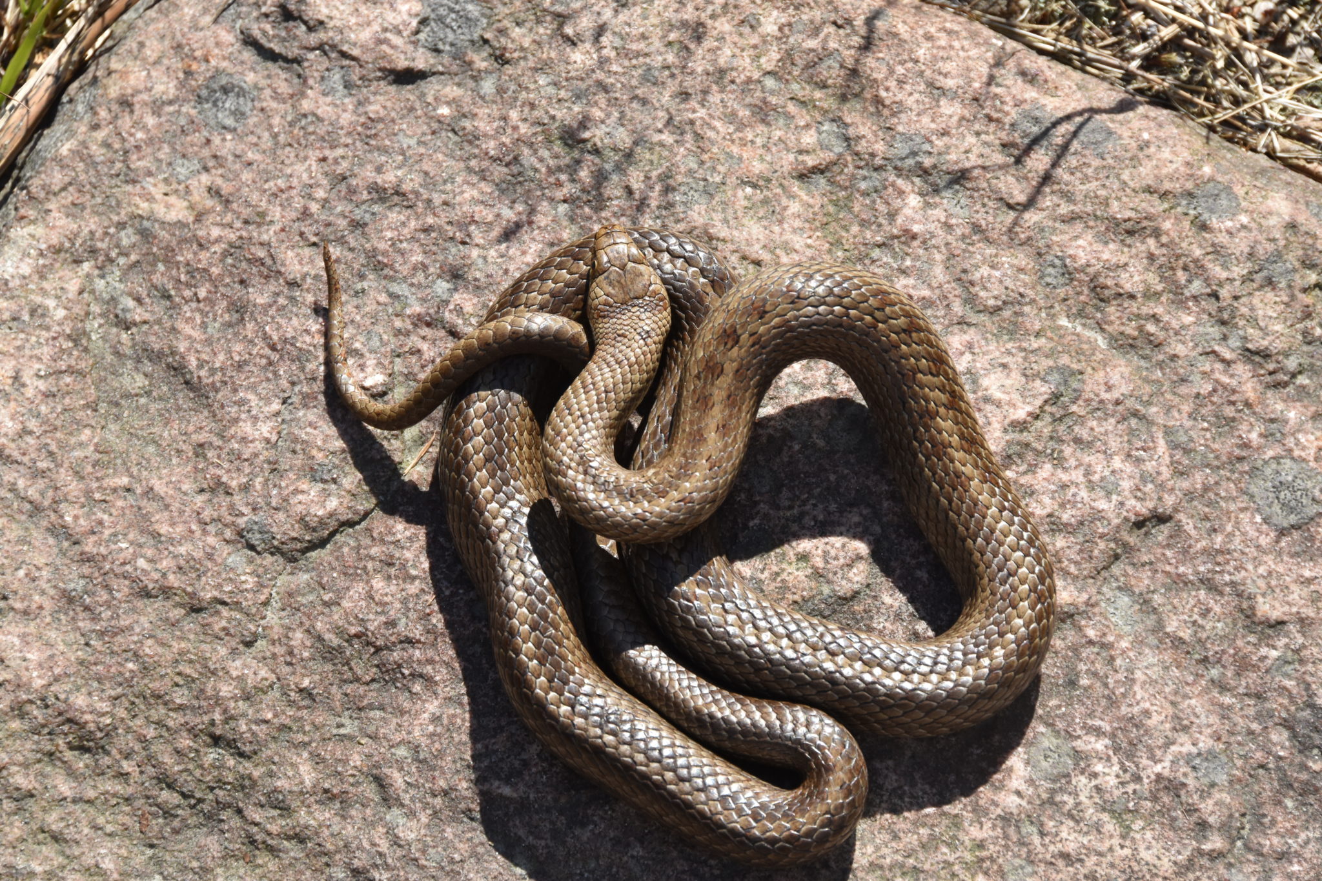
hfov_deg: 10.5
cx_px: 661
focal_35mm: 195
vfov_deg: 7.0
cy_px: 440
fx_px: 7160
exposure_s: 1/640
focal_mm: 130
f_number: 10
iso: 400
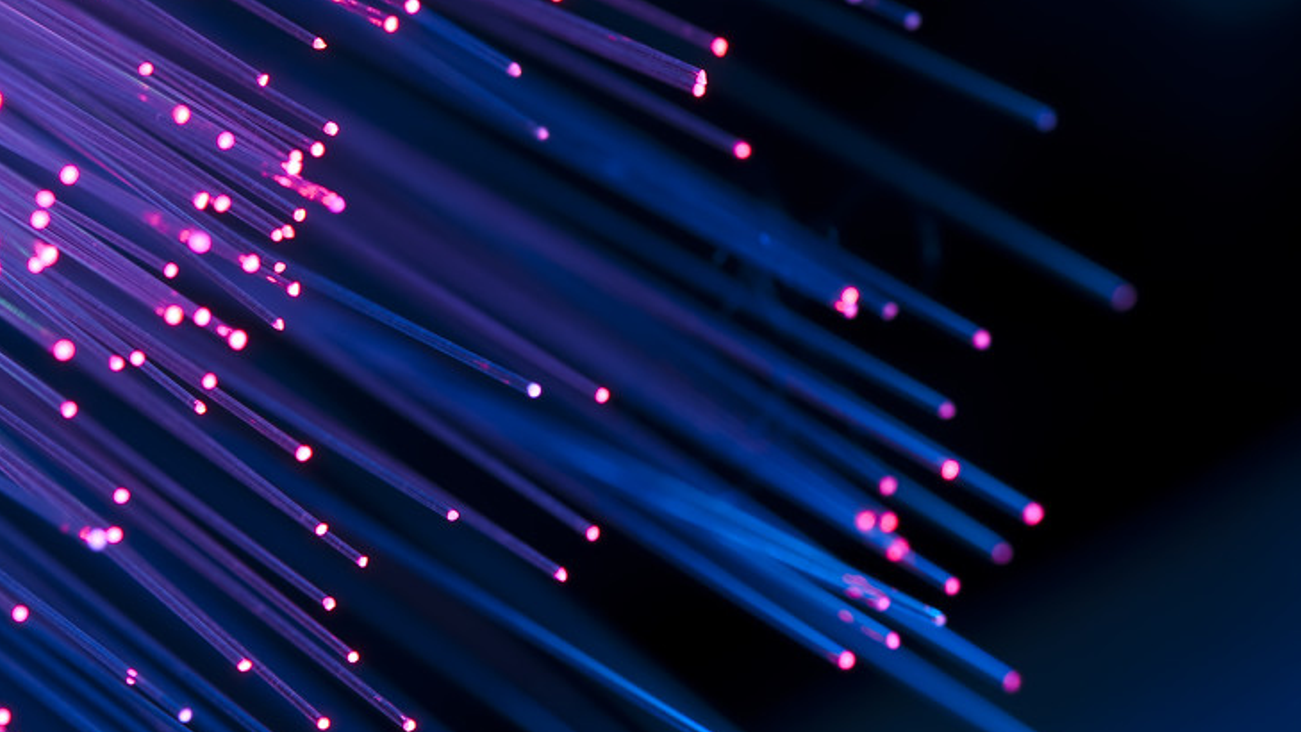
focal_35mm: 193
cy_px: 77
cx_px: 252
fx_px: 6658
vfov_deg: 6.3
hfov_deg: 11.1
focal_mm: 105
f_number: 10
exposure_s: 8
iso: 100
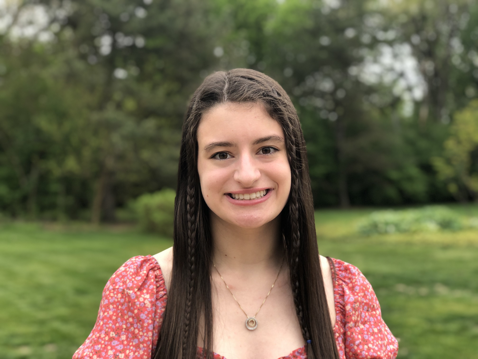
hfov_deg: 36.8
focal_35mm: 52
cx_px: 239
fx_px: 718
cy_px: 180
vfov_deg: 28.0
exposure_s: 1/60
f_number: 2.4
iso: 32
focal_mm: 6
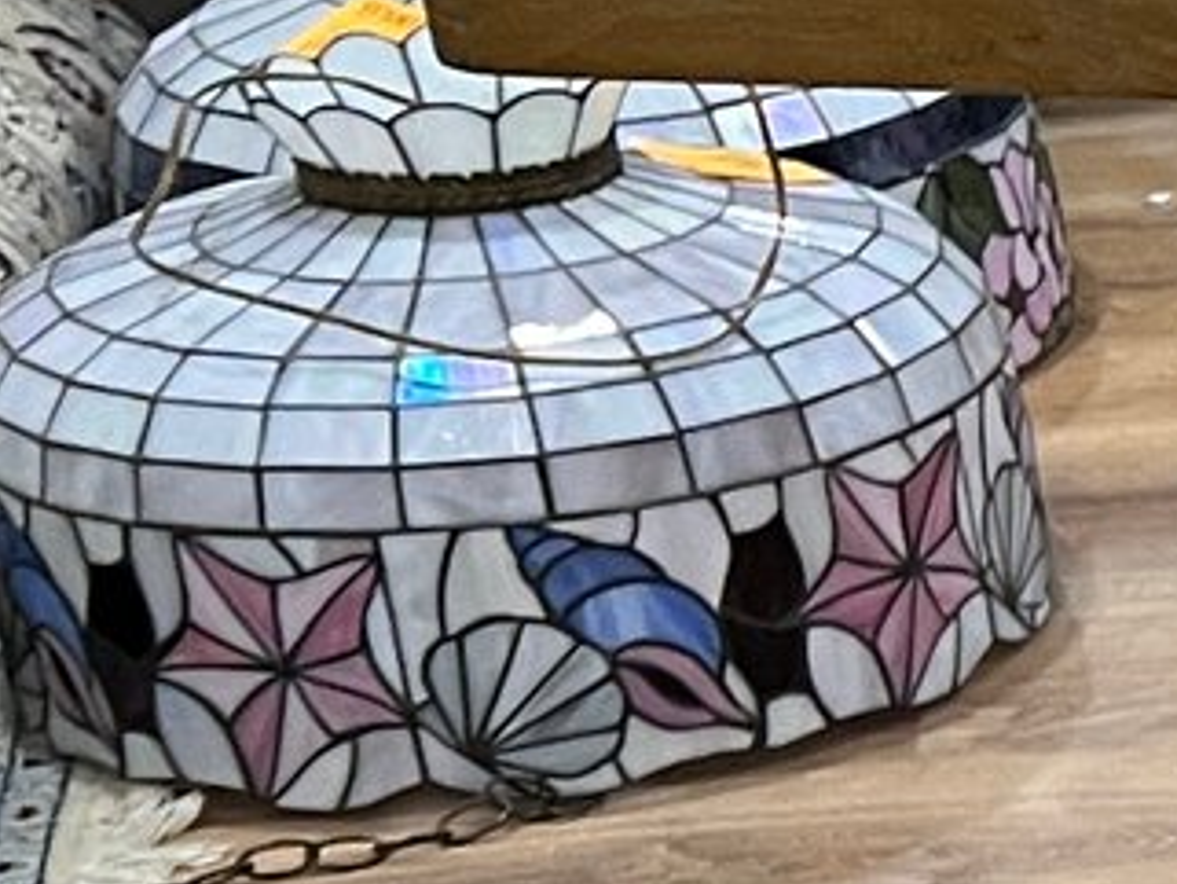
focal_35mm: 162
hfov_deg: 9.3
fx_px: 5510
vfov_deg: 9.1
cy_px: 1031
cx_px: 3663
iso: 200
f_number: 1.5
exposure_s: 1/60
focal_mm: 5.7
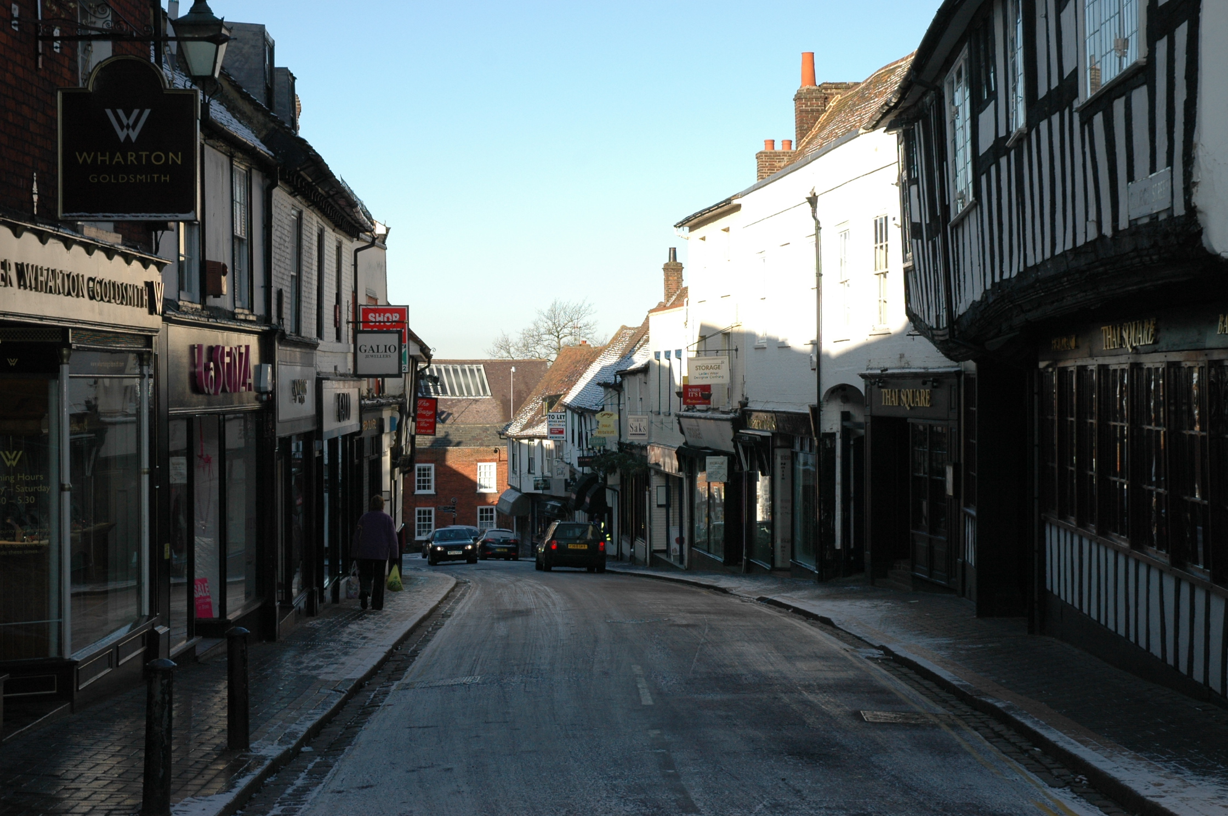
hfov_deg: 33.4
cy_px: 408
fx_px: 2044
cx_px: 614
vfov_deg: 22.6
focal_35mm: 60
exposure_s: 1/500
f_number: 6.3
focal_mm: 40
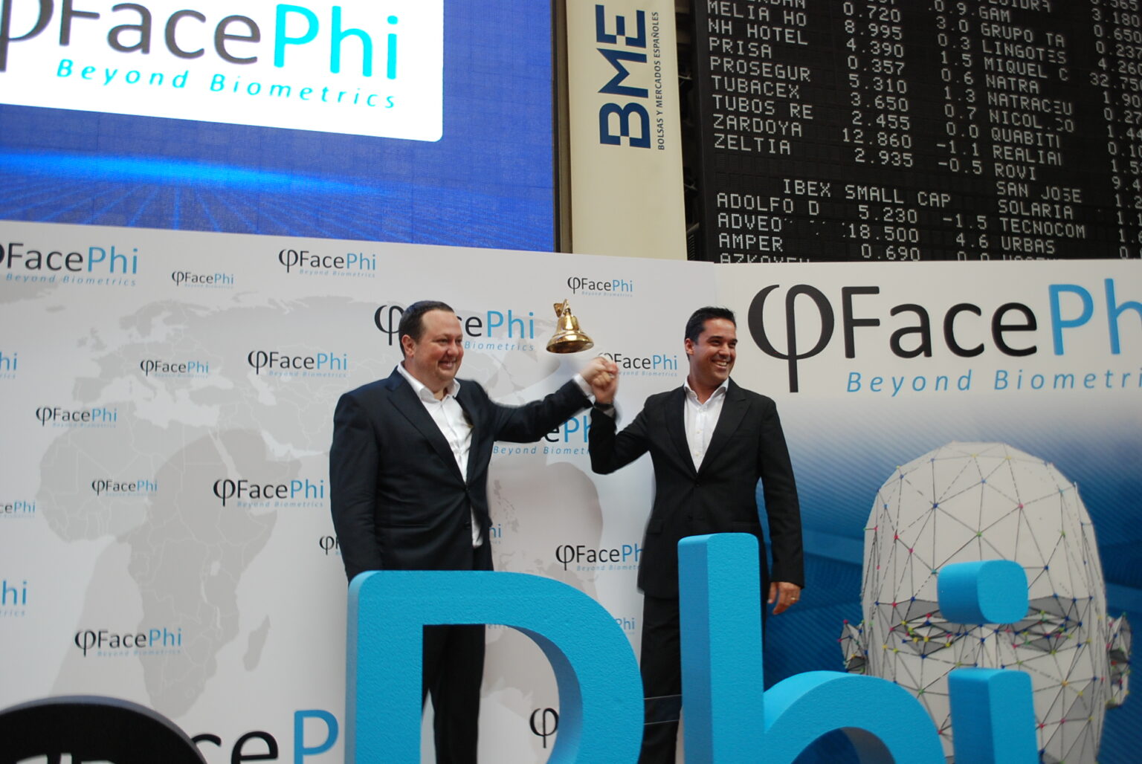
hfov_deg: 53.1
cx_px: 571
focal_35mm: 36
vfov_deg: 37.0
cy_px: 382
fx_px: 1143
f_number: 4.2
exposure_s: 1/25
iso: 320
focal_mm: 24
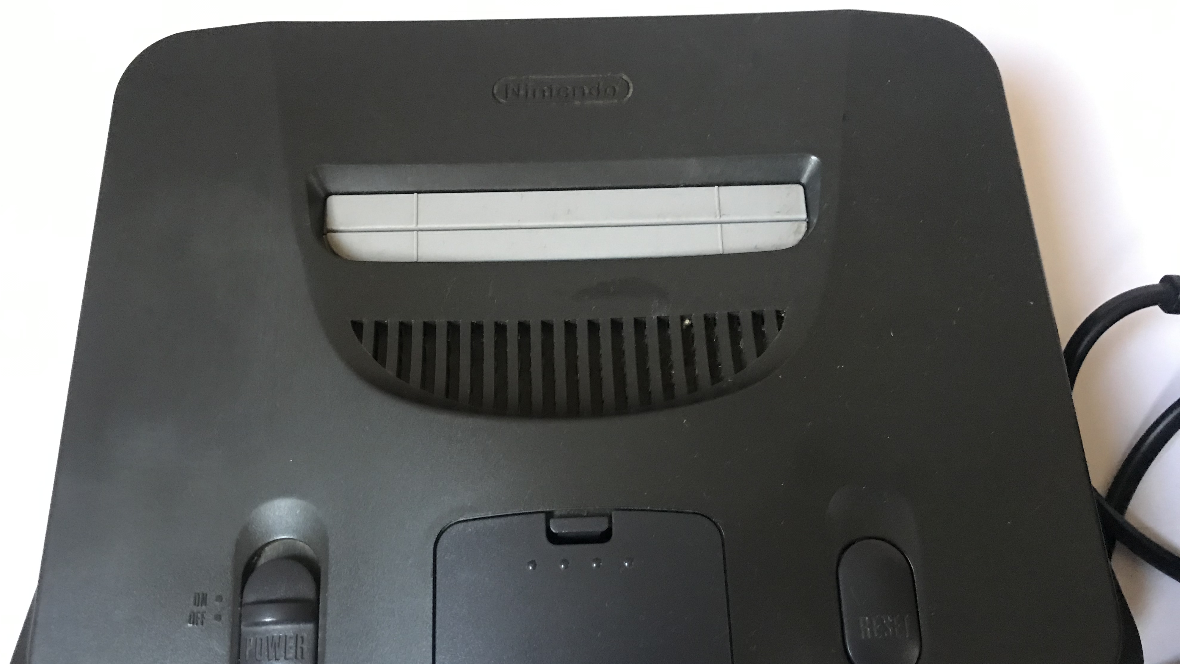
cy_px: 427
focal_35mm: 31
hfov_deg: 62.6
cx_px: 581
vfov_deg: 37.5
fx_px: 970
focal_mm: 3.99
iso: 100
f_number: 1.8
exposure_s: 1/13
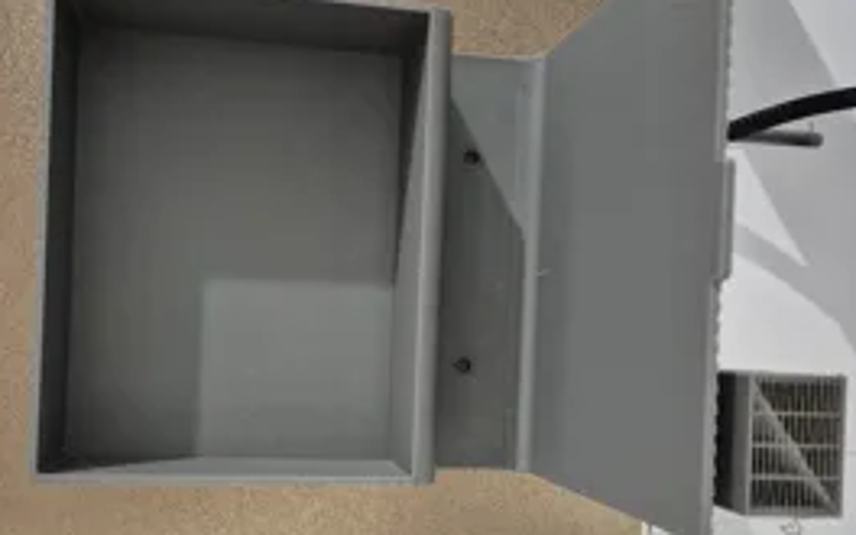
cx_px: 392
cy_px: 344
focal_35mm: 37
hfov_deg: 52.7
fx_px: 863
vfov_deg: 34.2
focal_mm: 5.4
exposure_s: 1/50
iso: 1600
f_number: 1.8
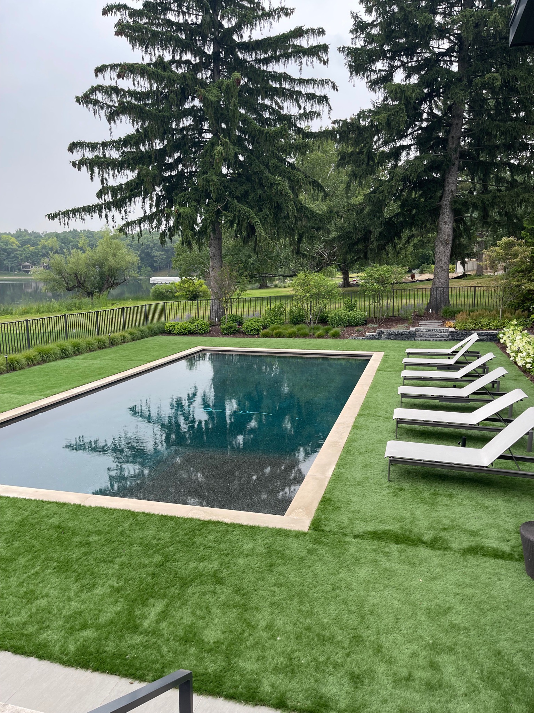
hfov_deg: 53.0
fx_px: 535
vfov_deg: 67.3
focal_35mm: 26
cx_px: 267
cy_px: 356
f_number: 1.6
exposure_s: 1/158
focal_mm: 5.1
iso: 32
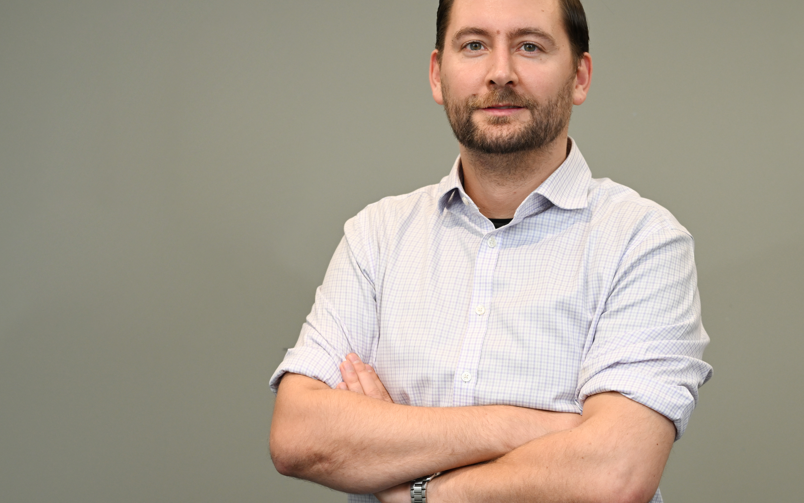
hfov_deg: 19.3
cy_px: 297
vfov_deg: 12.1
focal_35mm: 108
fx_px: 2367
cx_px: 490
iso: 800
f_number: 5.6
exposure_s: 1/160
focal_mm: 70
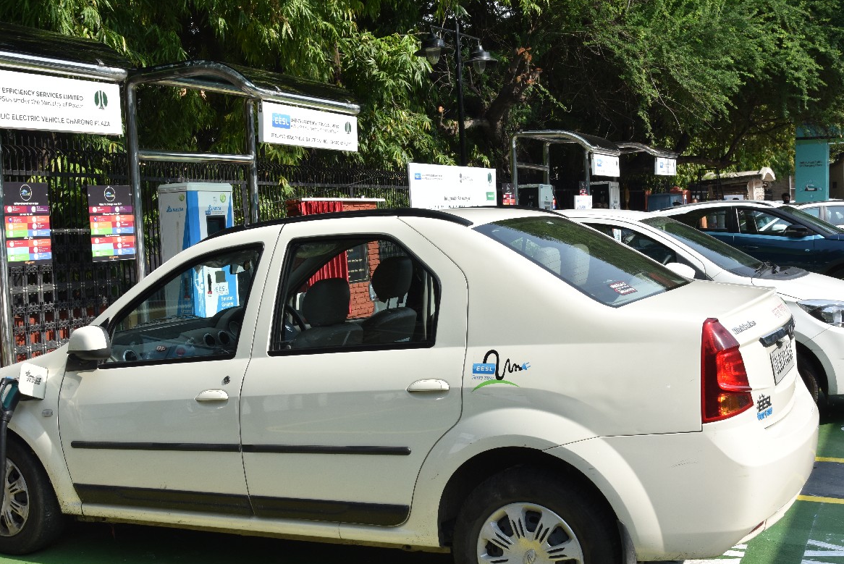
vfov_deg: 31.2
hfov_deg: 45.3
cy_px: 292
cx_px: 376
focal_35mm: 43
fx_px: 1009
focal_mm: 31
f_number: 14
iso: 250
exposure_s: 1/125
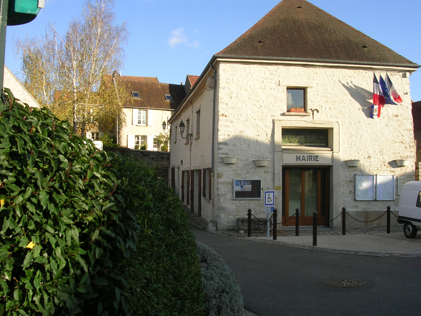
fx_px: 462
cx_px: 210
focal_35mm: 38
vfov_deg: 37.7
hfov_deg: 49.0
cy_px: 158
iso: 50
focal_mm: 5.8
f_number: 5.6
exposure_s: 1/150
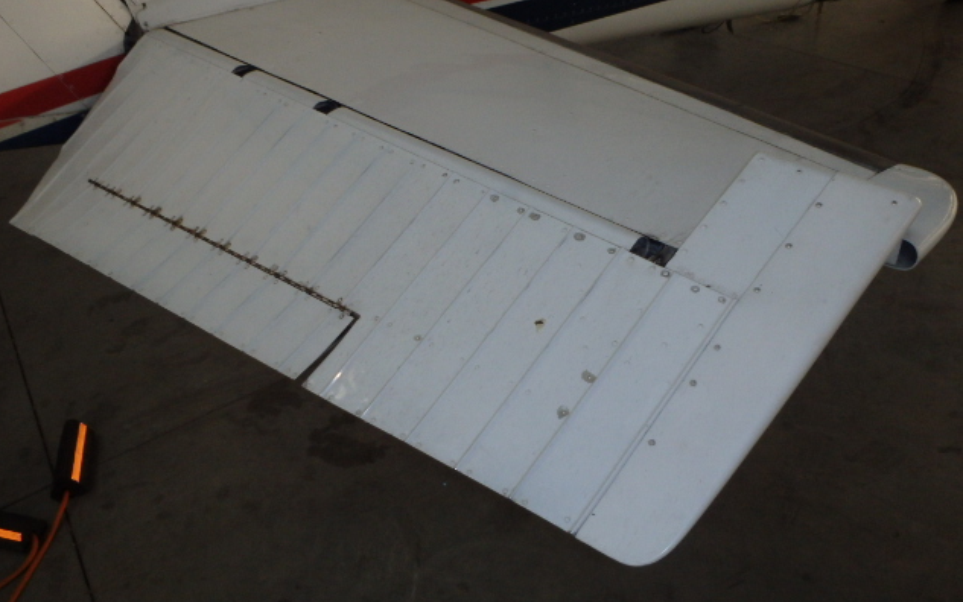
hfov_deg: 62.9
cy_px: 251
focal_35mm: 30
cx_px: 482
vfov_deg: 41.7
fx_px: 788
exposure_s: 1/30
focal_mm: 5
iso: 400
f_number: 3.9
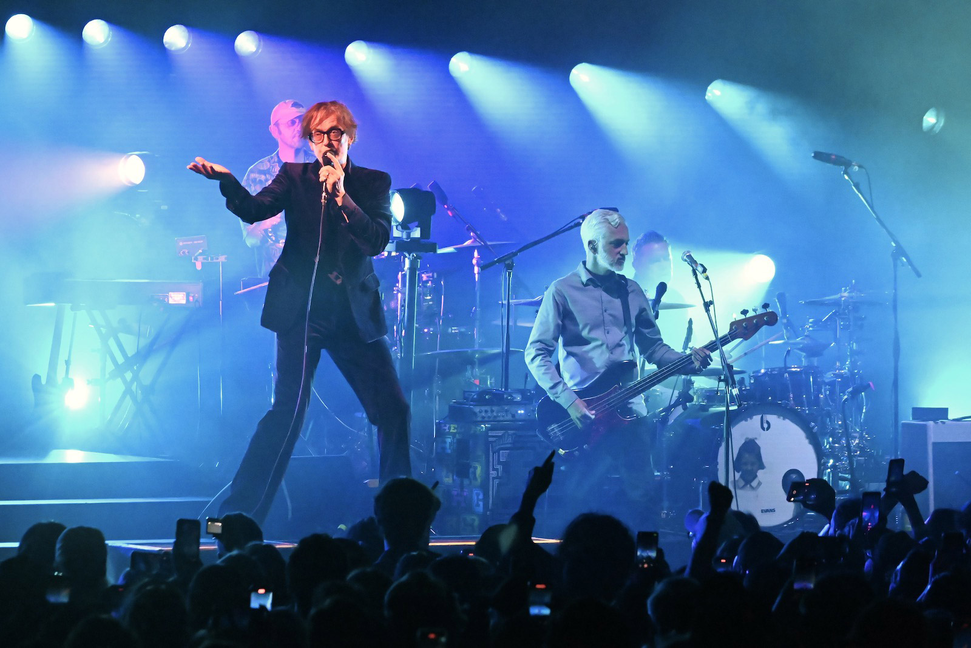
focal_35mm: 190
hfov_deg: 10.8
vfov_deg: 7.2
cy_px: 324
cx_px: 486
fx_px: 5125
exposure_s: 1/320
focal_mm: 190
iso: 22800
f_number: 6.3
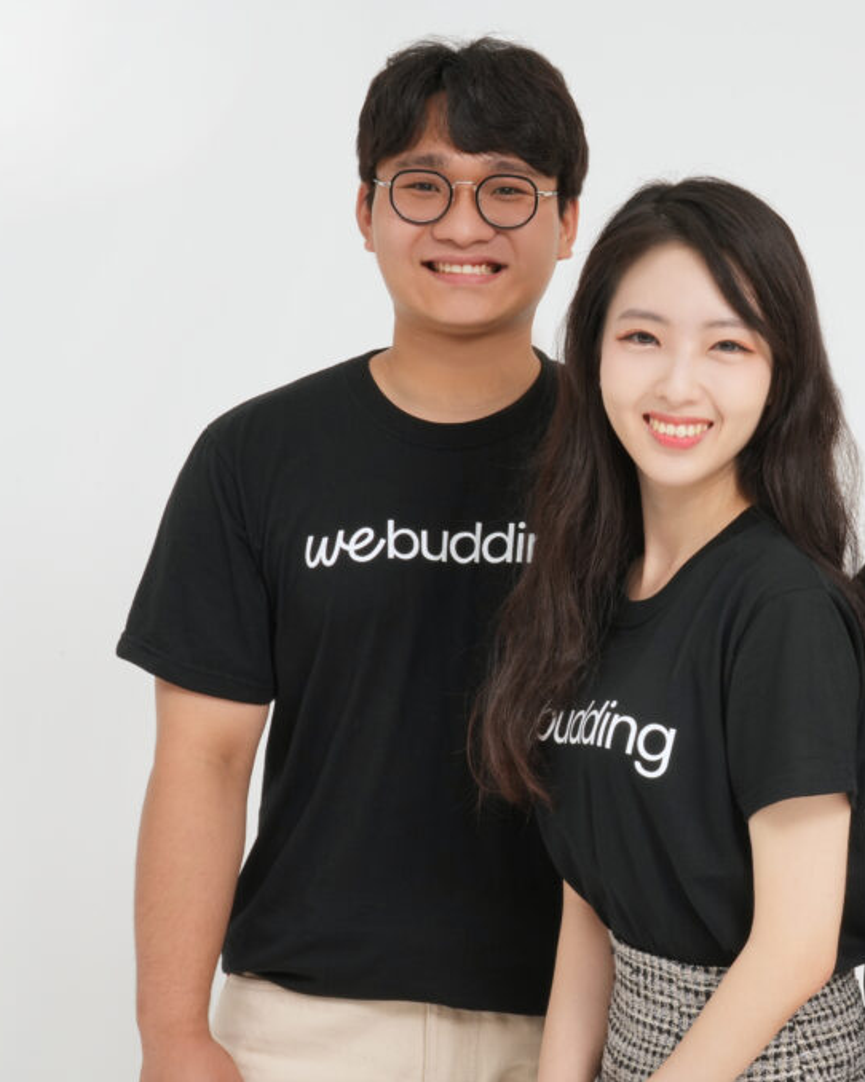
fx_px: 3041
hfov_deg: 16.0
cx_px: 731
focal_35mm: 95
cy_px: 542
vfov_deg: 20.2
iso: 250
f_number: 22
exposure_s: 1/80
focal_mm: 67
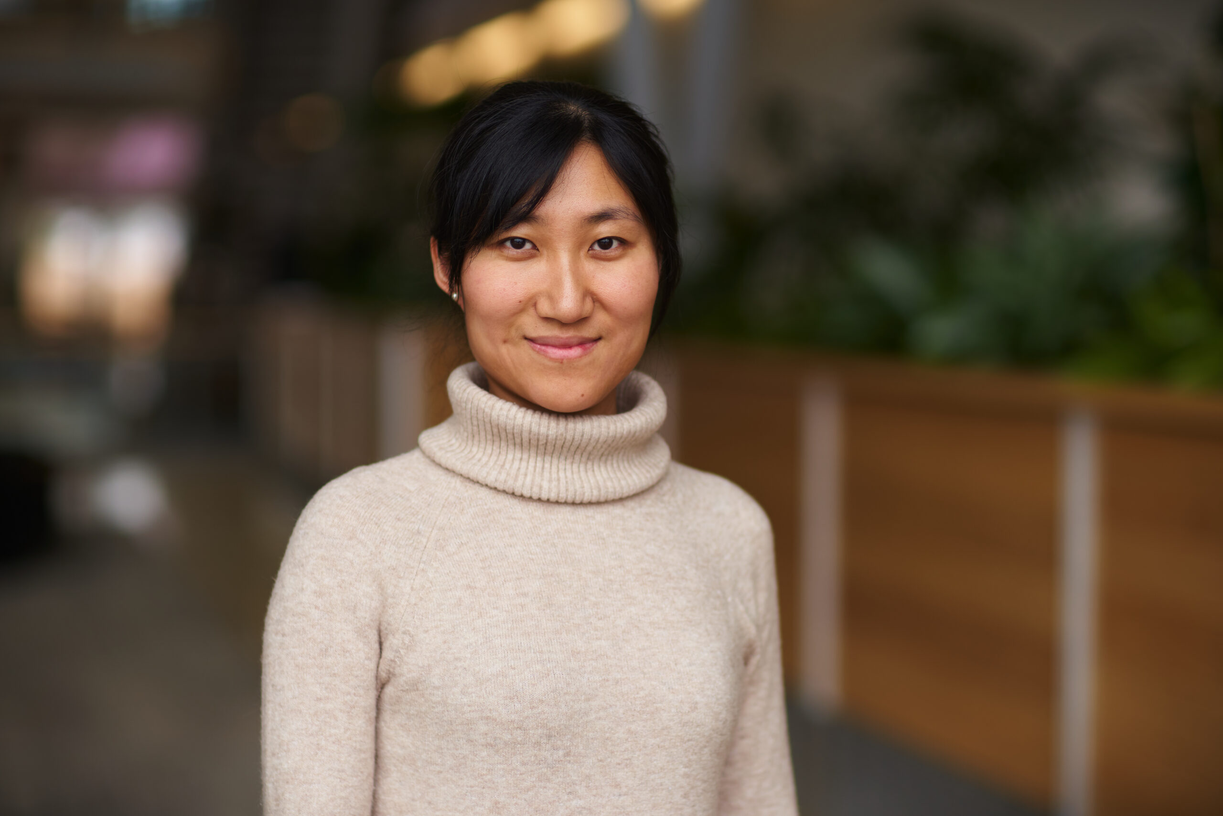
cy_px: 408
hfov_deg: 23.9
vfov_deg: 16.1
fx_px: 2888
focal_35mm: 85
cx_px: 612
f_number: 1.8
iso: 160
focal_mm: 85
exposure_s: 1/400
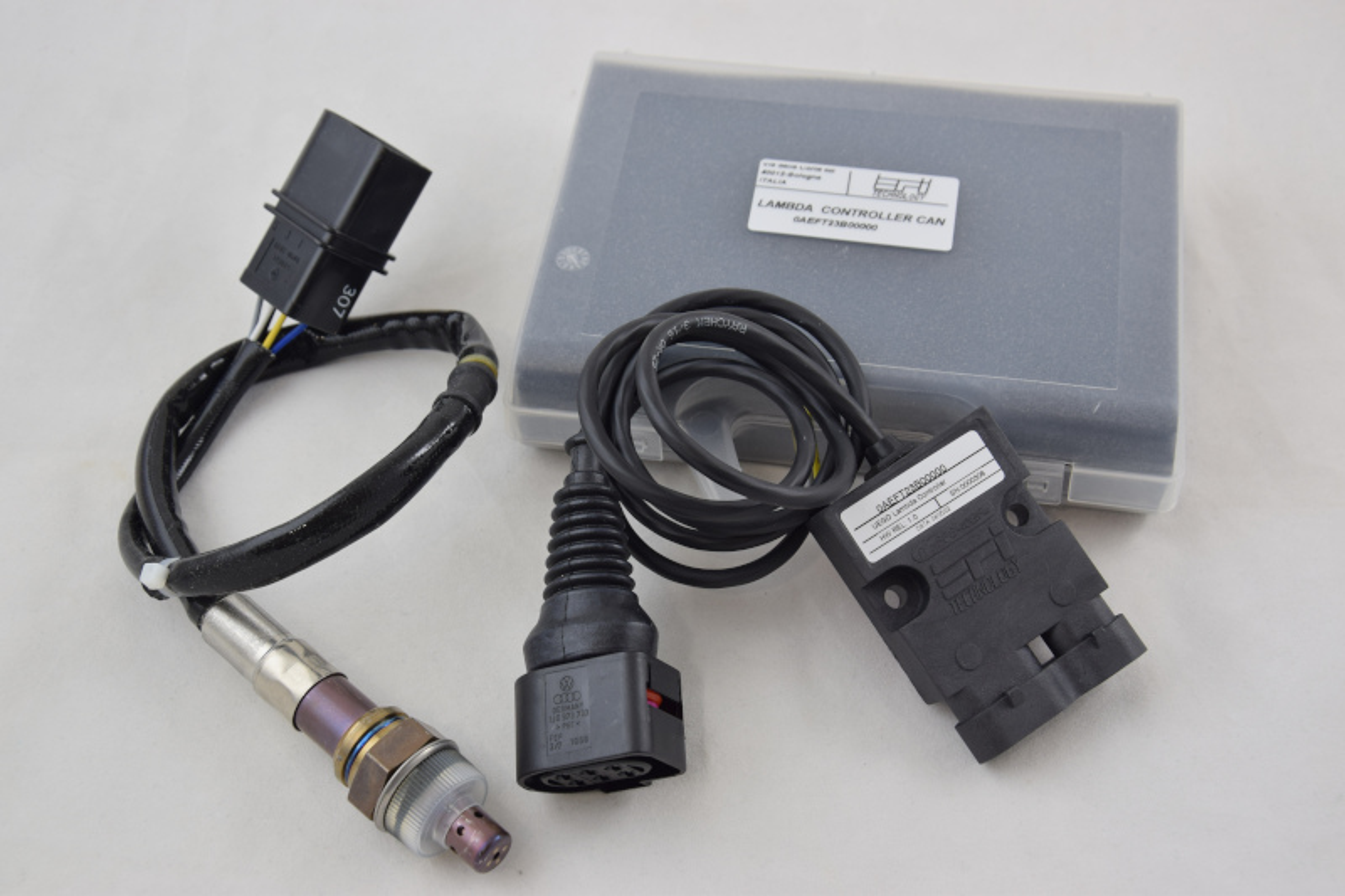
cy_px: 448
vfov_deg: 23.8
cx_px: 672
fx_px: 2129
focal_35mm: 57
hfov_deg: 35.1
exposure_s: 1/20
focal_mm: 38
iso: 250
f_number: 8
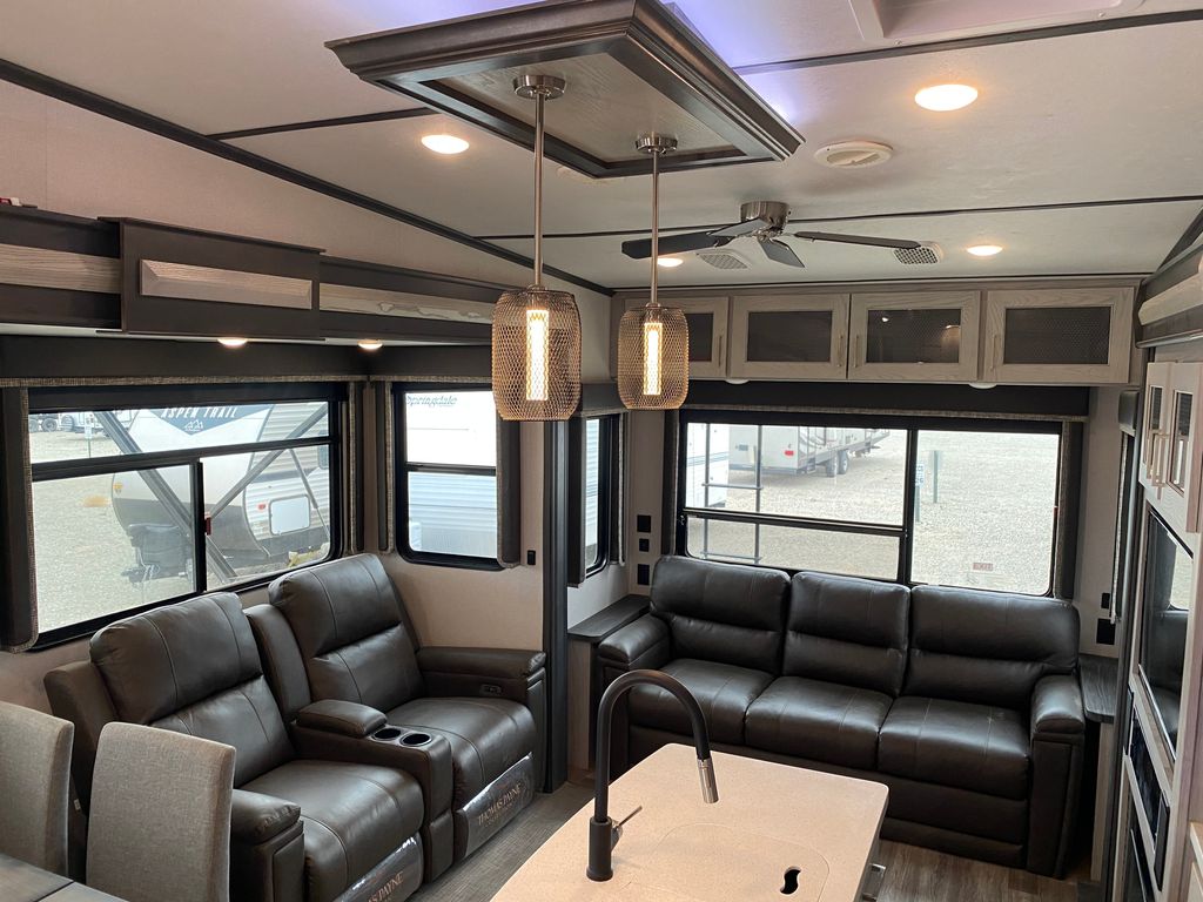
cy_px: 451
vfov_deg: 53.1
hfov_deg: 67.3
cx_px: 602
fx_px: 904
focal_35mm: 26
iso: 100
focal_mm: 4.25
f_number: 1.8
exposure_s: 1/53
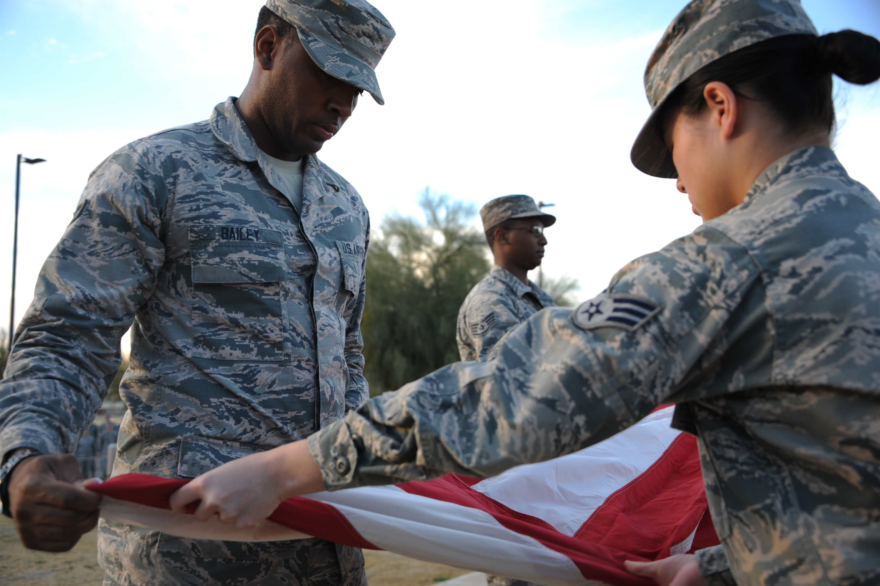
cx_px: 440
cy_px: 293
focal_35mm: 40
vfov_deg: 33.4
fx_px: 977
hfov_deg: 48.5
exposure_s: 1/80
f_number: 5
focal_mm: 40
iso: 100
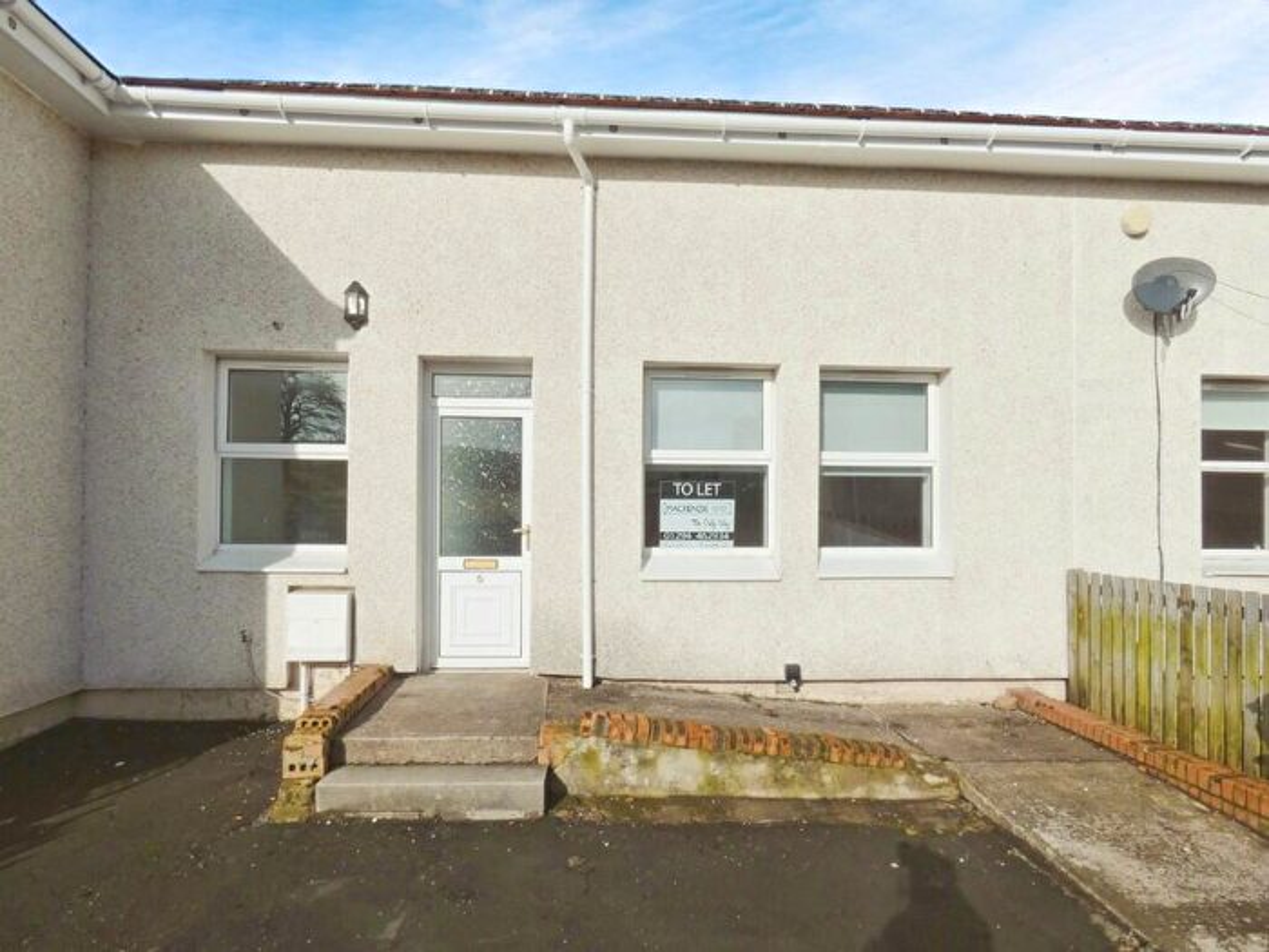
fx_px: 733
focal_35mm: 20
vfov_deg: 66.0
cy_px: 476
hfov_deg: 81.7
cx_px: 634
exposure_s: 1/800
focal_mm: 3.6
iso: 80
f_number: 5.6
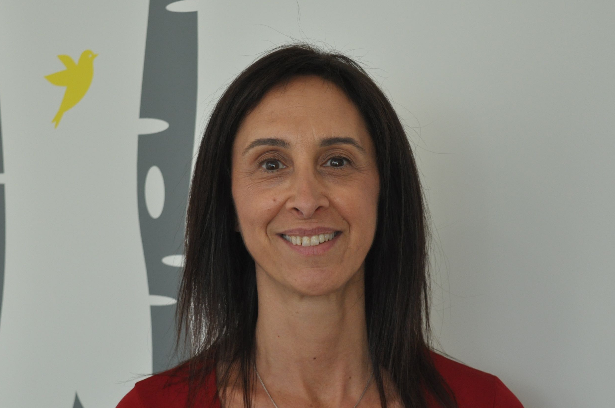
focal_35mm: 107
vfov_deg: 12.8
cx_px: 305
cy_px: 230
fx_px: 1819
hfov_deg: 19.2
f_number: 6.3
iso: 800
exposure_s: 1/160
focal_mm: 55
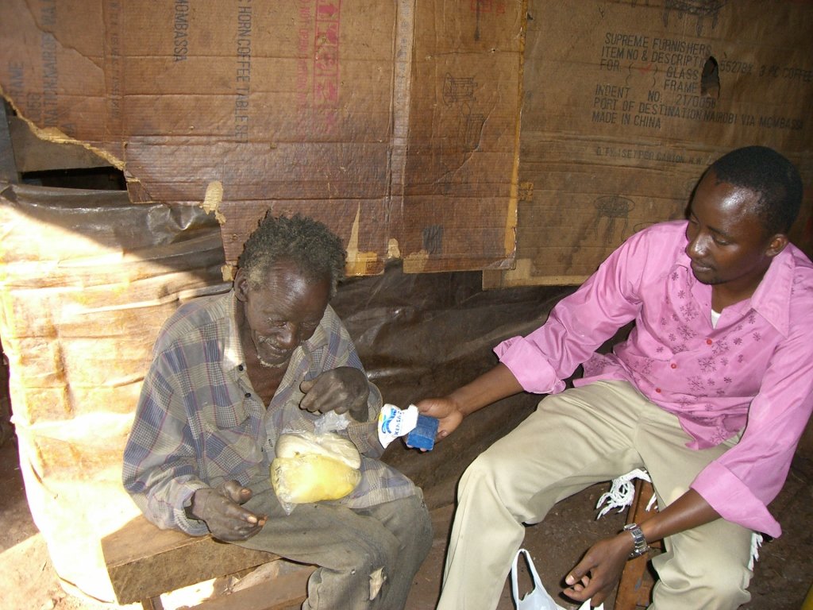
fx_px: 892
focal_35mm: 38
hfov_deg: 49.0
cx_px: 406
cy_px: 305
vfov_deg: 37.7
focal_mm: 6.2
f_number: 2.7
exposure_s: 1/60
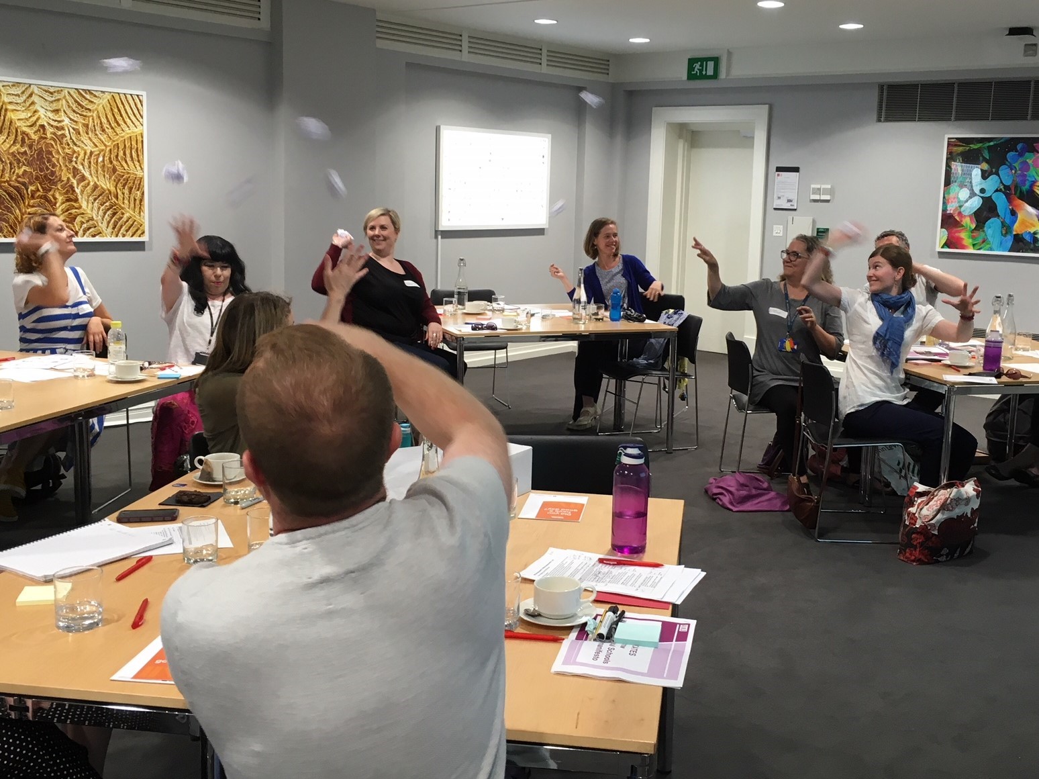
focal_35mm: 29
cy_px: 390
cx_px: 520
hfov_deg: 61.7
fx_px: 870
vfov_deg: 48.2
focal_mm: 4.15
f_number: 2.2
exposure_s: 1/33
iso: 64
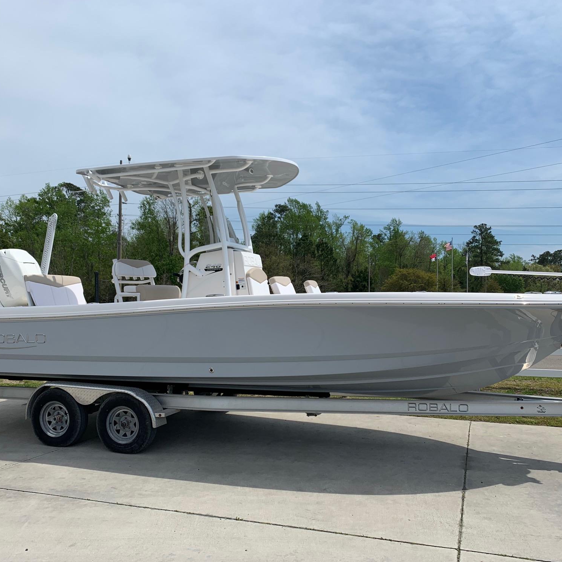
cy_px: 283
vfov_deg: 52.5
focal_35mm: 31
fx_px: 569
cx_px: 265
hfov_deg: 52.5
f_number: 1.8
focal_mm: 4.25
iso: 25
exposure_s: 1/4098
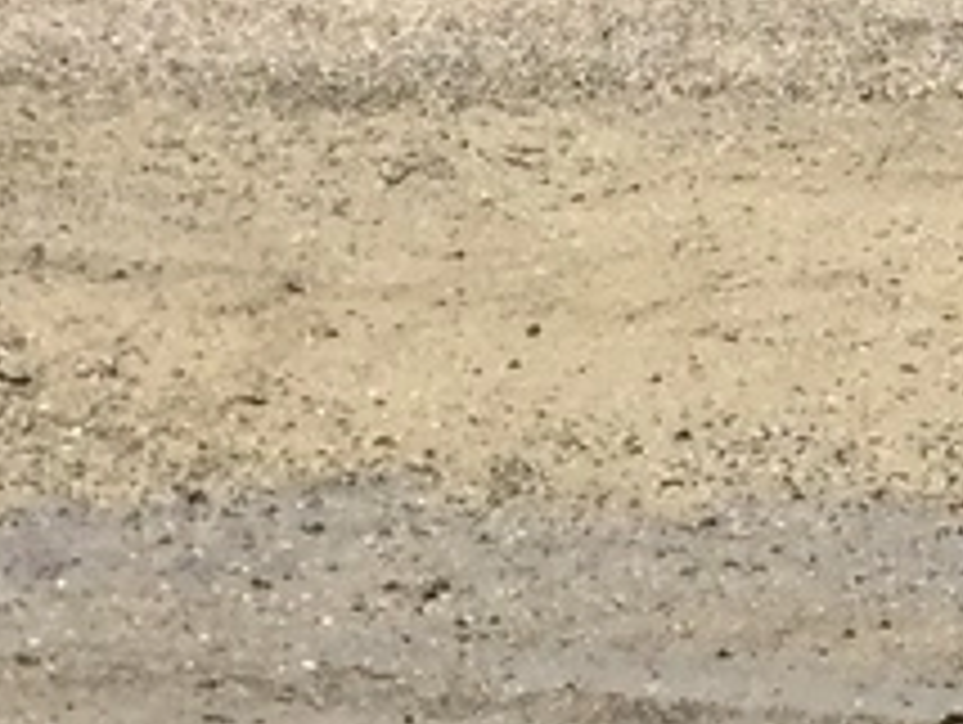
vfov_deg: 7.1
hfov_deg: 9.4
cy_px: -1187
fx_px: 5431
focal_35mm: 195
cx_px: 1980
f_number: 2.2
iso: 32
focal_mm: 4.15
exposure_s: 1/3597
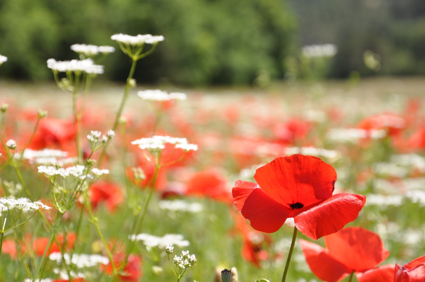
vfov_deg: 12.1
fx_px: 1327
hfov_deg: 18.2
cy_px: 141
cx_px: 212
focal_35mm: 112
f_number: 6.3
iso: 320
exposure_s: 1/640
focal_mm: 75
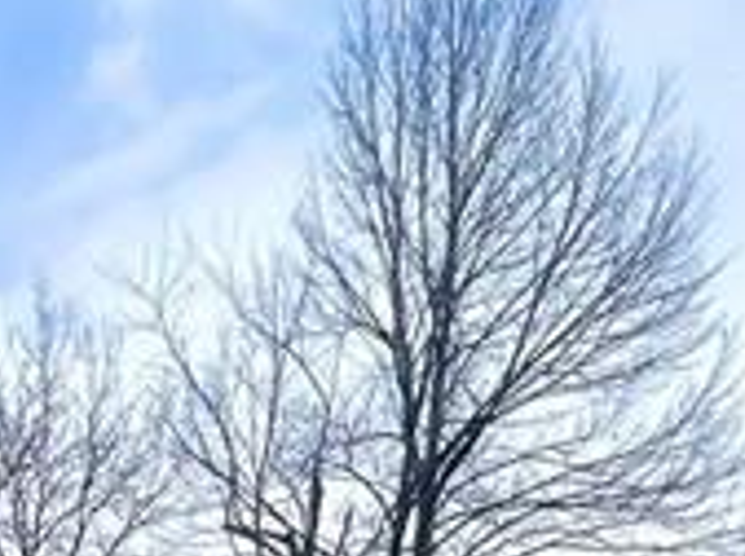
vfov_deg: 13.8
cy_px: 1302
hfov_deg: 20.4
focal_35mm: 79
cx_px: -436
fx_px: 1697
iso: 32
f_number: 1.8
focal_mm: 1.57
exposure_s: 1/986
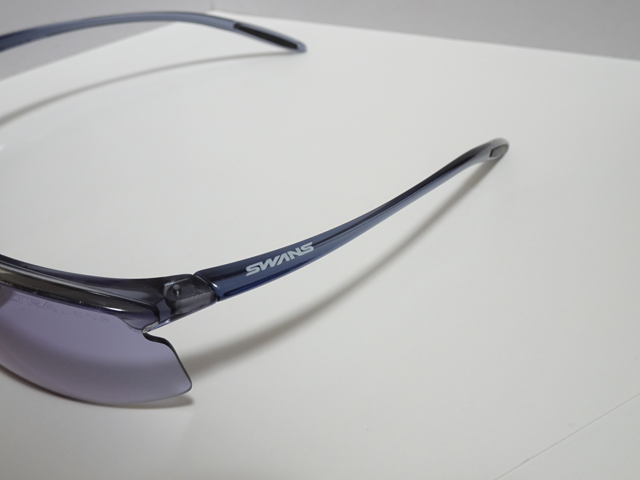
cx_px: 320
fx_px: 610
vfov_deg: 42.9
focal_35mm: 33
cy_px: 240
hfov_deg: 55.4
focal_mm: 5.57
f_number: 4
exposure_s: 1/10
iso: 200
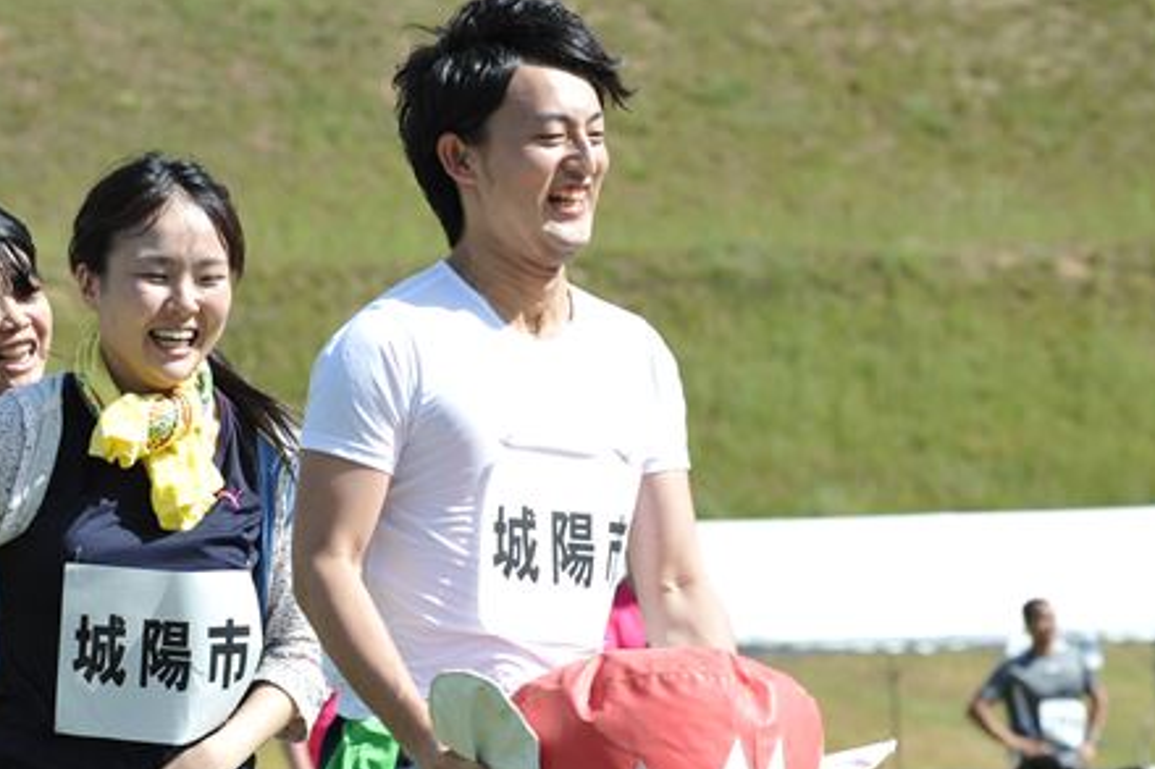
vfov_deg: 4.9
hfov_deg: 7.3
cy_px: 642
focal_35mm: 282
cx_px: 352
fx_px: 9044
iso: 800
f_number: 7.1
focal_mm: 155
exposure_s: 1/1000
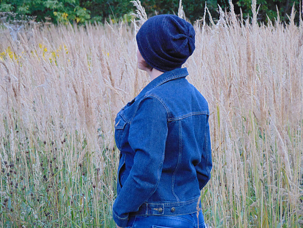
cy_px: 114
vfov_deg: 7.3
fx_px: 1777
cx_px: 152
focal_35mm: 203
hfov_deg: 9.7
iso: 400
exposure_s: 1/100
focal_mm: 36.4
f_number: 4.1
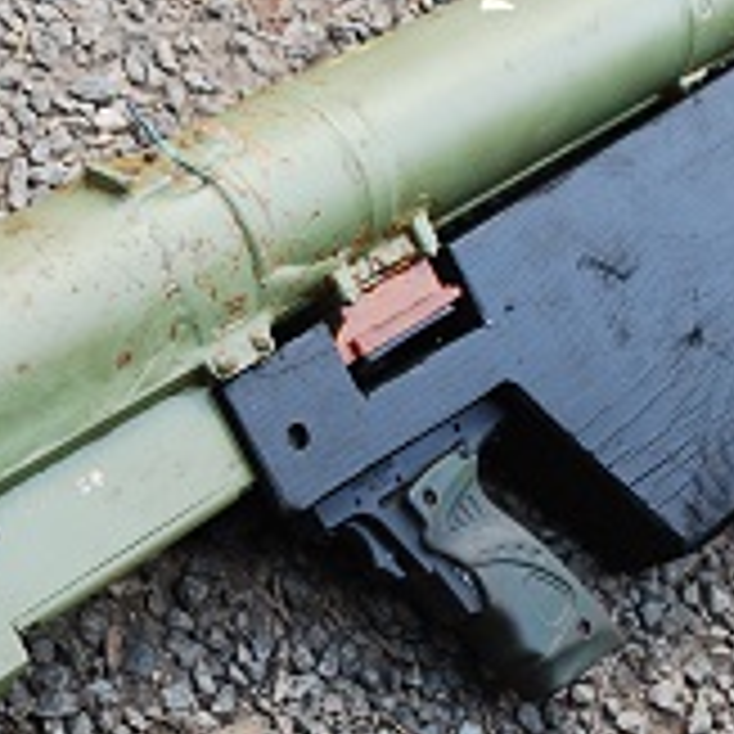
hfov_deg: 16.8
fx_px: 2471
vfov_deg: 16.9
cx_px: 234
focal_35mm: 103
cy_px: 331
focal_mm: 22
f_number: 5
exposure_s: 1/100
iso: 200
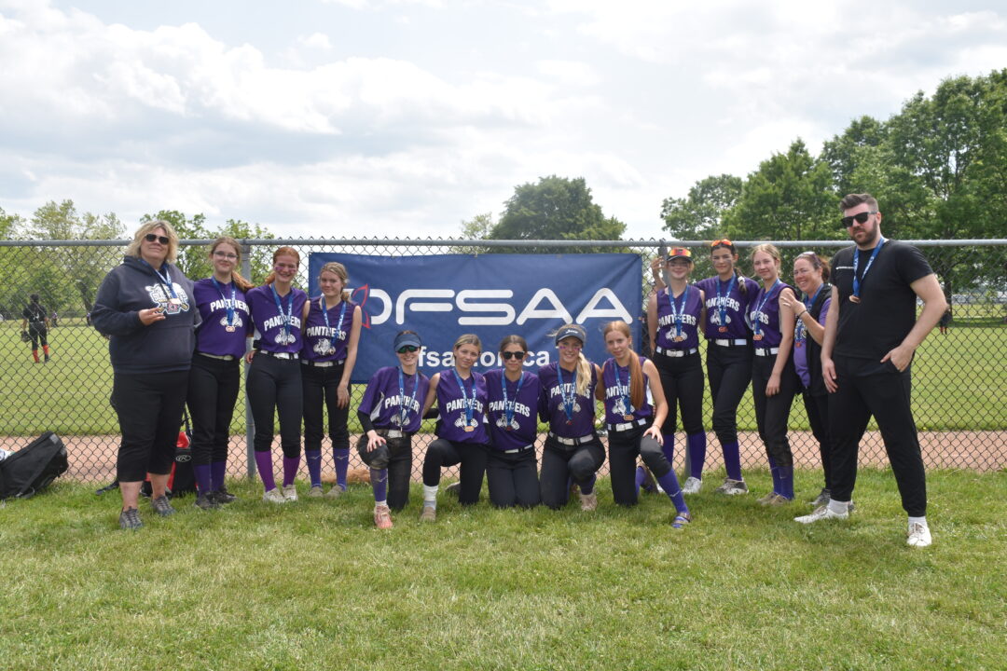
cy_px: 336
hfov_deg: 55.1
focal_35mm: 34
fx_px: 965
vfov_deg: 38.4
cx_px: 504
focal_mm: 23
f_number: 8
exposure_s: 1/250
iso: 100
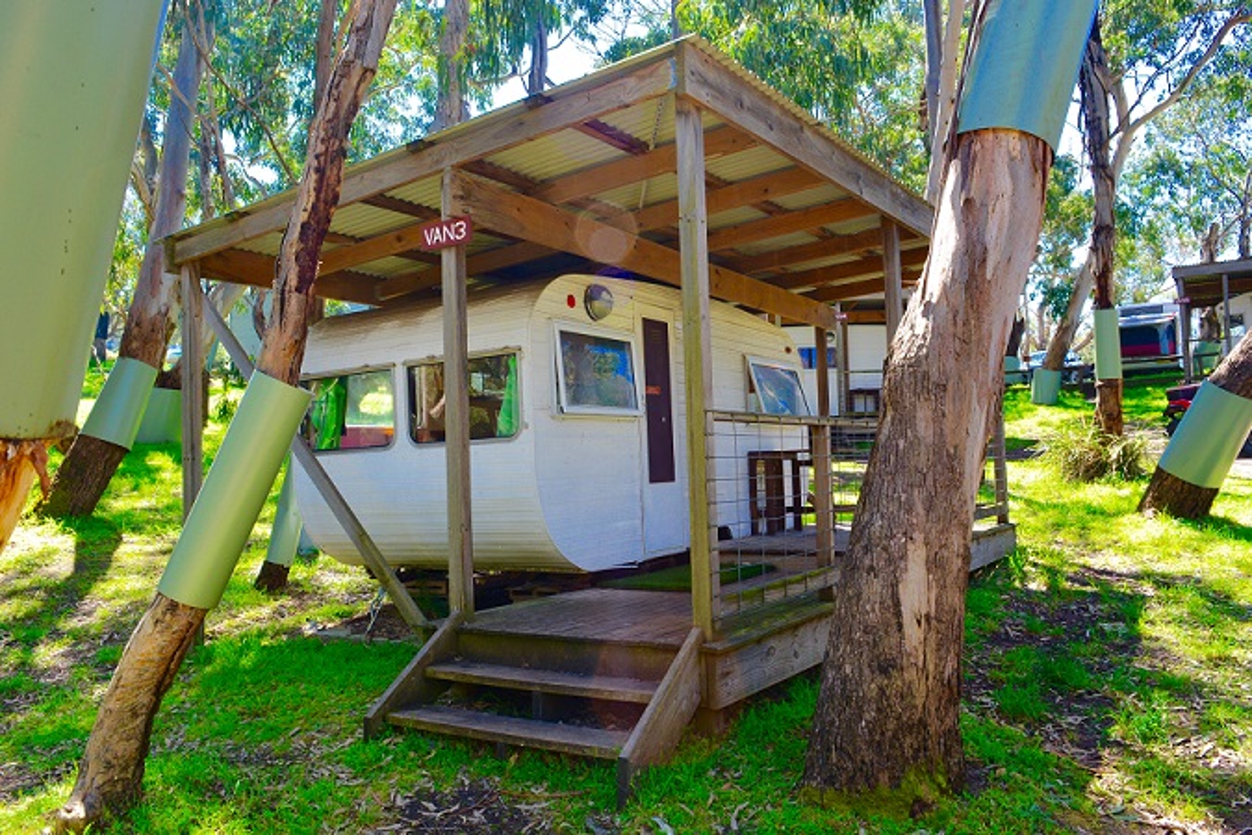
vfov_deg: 47.9
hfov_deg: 67.4
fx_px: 939
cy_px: 418
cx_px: 626
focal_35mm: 27
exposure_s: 1/60
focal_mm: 18
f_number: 10
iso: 250
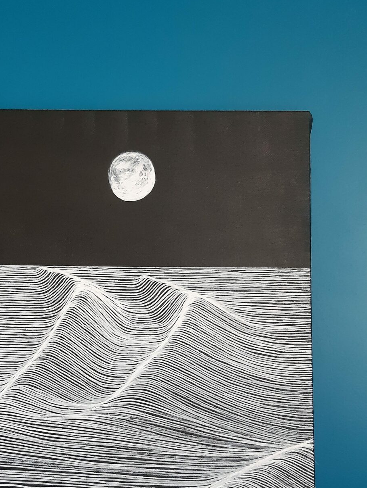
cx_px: 106
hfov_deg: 32.4
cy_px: 312
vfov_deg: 42.5
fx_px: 622
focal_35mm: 44
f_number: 1.7
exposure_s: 1/24
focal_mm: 3.92
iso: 500
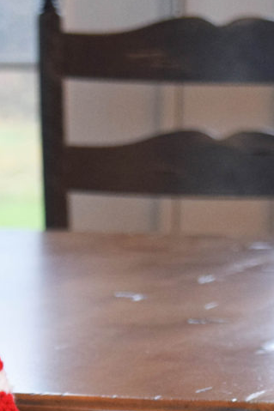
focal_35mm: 225
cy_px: 495
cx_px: -157
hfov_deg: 6.0
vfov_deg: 9.0
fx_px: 2570
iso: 1400
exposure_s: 1/60
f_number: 5
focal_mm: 42
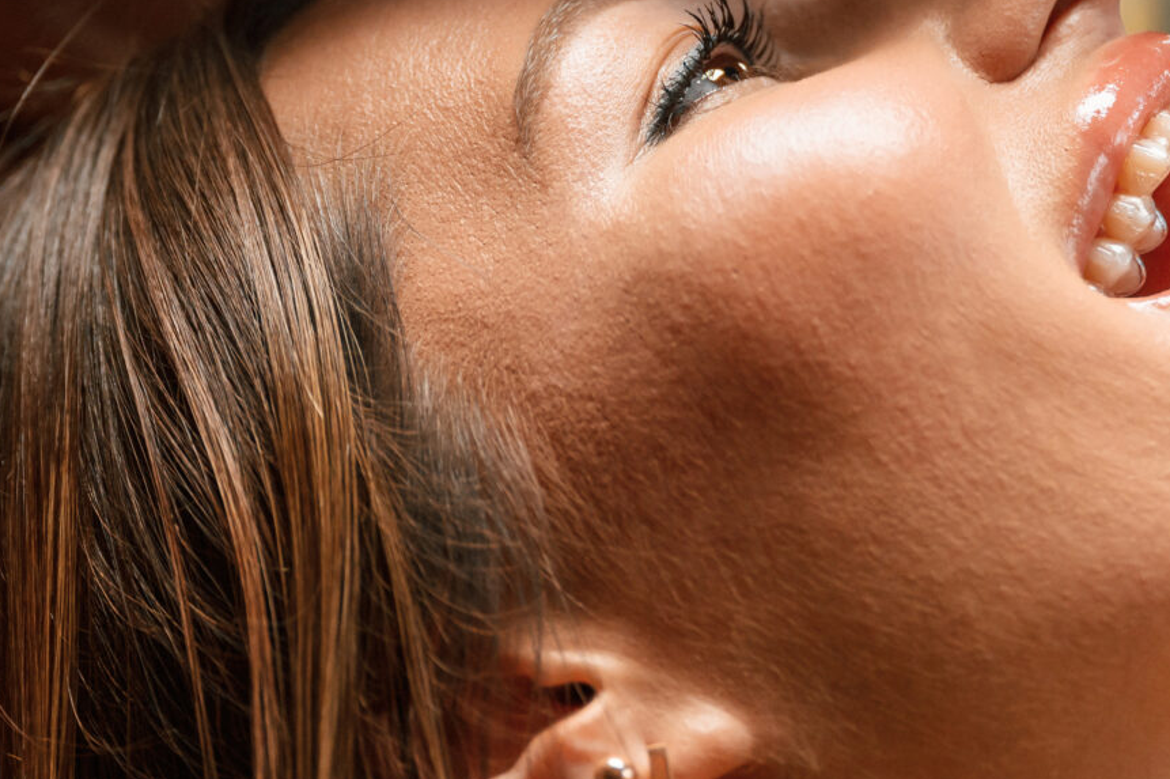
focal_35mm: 138
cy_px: -70
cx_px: 1006
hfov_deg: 14.7
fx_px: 4482
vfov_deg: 9.8
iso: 800
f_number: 3.2
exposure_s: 1/640
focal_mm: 58
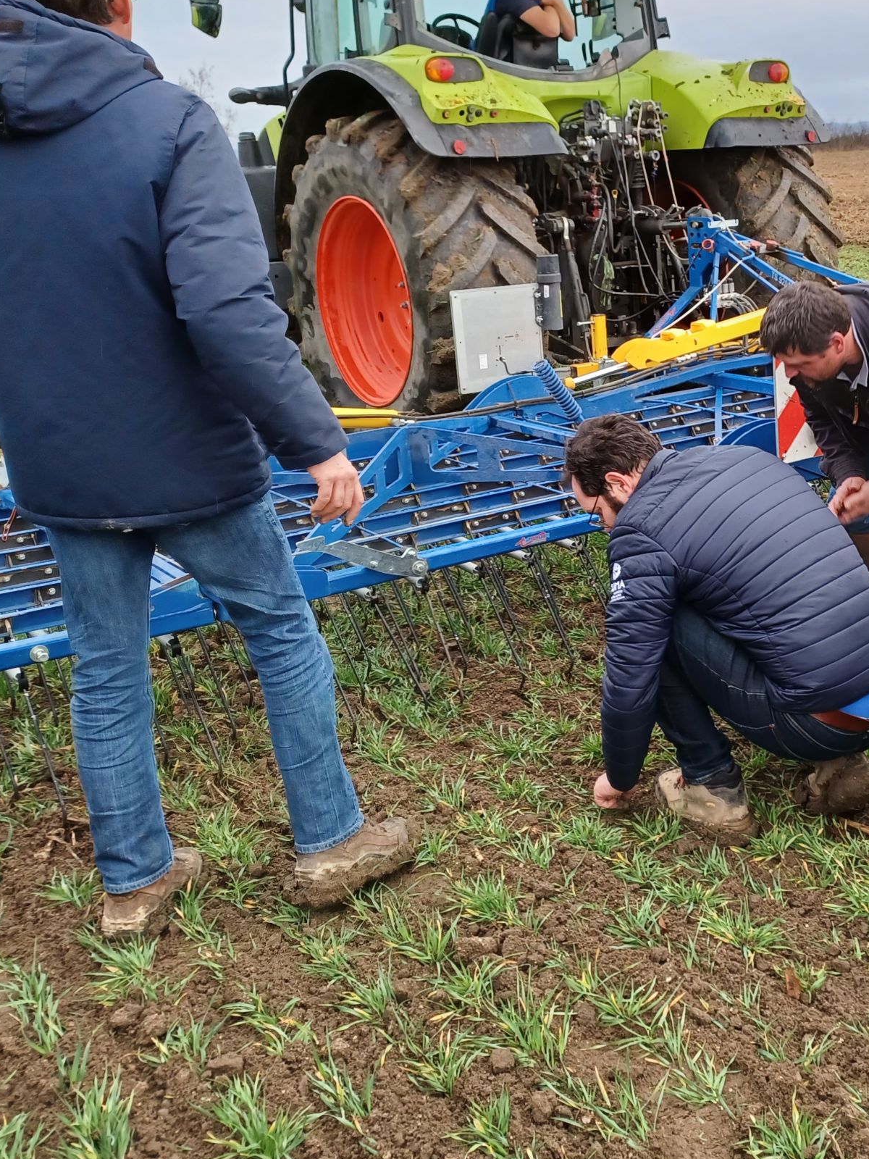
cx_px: 734
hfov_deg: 34.5
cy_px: 490
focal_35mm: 40
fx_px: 1339
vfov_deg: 46.6
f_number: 1.8
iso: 50
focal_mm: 4.6
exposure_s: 1/100
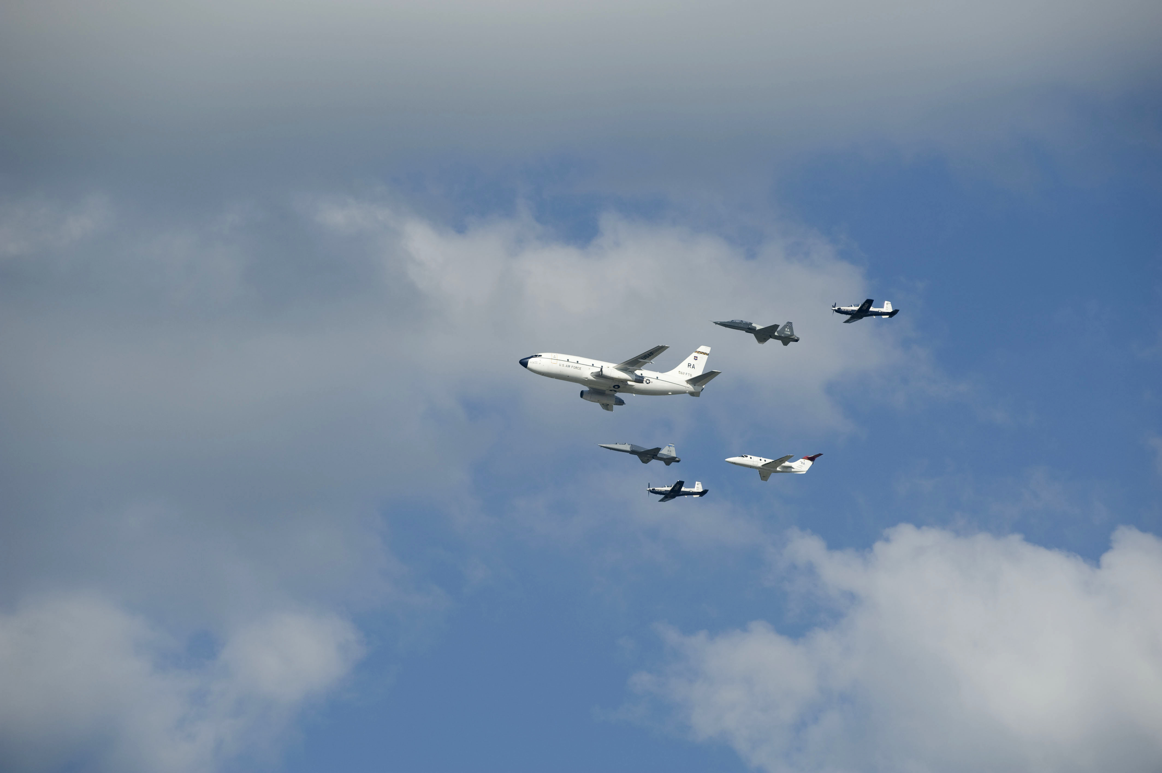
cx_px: 581
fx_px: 6451
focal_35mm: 200
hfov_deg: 10.3
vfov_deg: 6.9
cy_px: 386
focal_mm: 200
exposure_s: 1/1250
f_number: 8
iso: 200
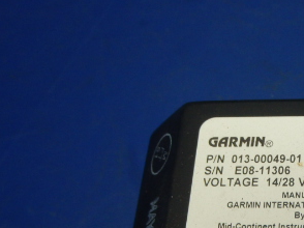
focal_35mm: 61
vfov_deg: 23.0
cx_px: 330
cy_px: 228
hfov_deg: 28.9
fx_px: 535
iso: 250
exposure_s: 1/30
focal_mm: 5
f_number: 3.9
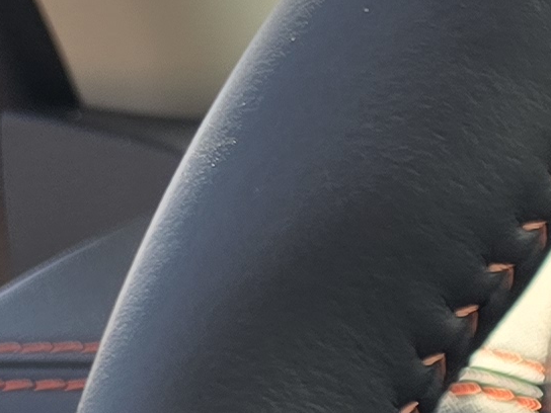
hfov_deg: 9.1
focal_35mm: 169
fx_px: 2690
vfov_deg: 8.3
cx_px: 1721
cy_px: 835
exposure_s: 1/245
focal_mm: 6.3
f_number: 1.7
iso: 12
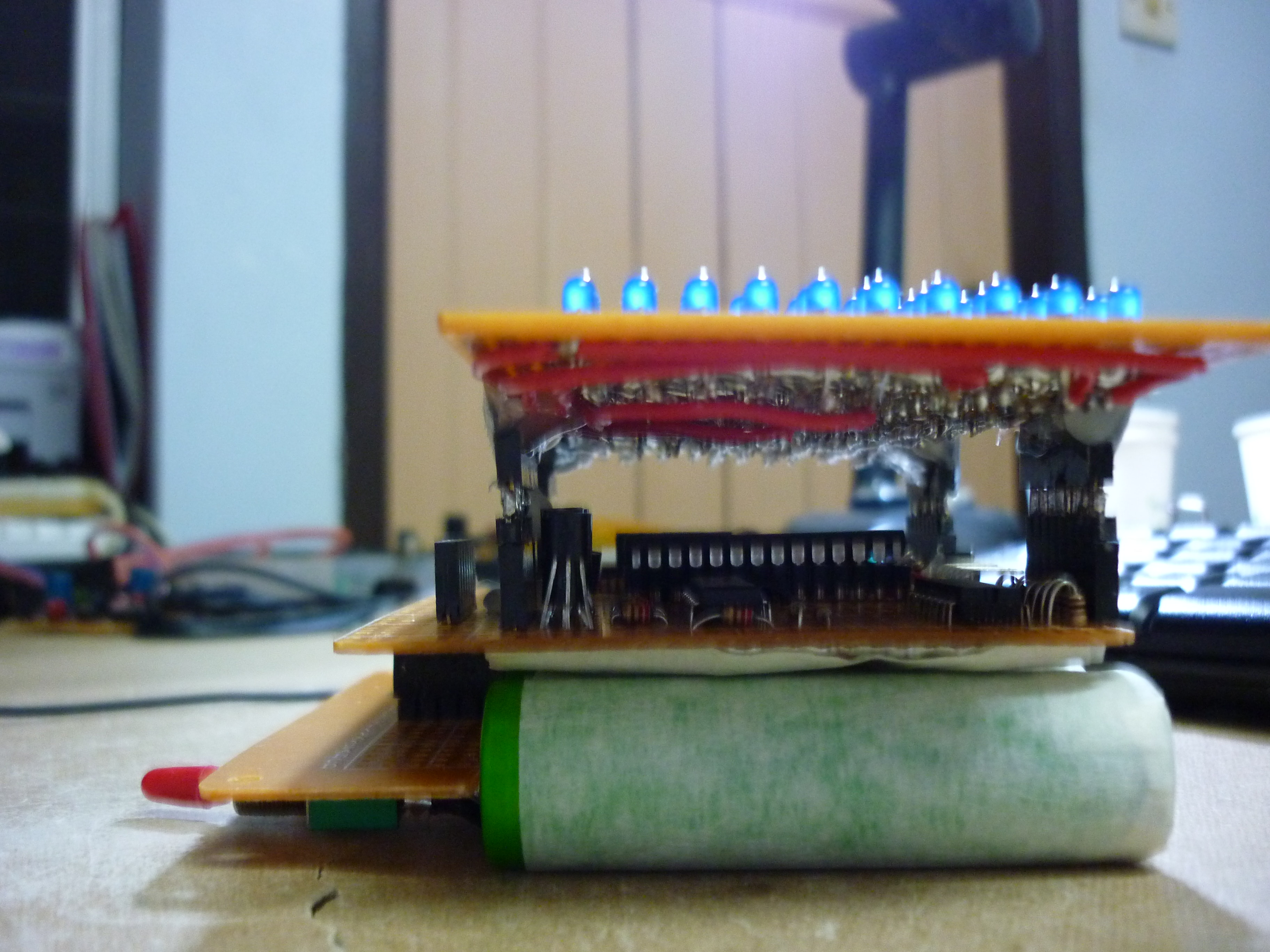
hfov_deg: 55.4
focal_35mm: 33
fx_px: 1211
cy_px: 476
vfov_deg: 42.9
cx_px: 635
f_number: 2.8
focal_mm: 5.5
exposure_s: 1/8
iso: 400
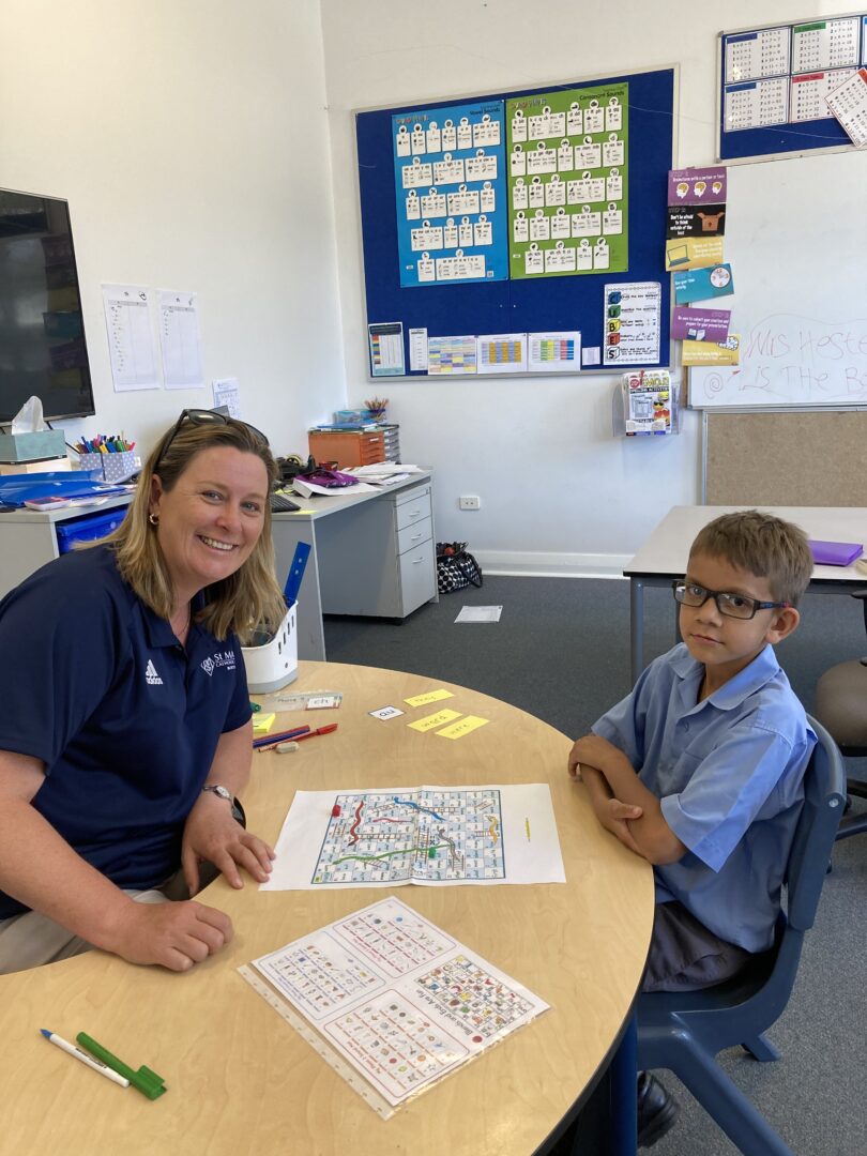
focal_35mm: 28
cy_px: 578
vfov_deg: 63.4
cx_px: 434
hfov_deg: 49.7
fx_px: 935
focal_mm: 3.99
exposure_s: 1/50
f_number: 1.8
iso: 50
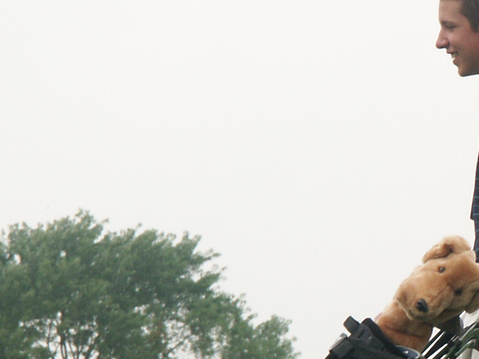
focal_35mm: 580
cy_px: 291
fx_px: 8025
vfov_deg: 2.6
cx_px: 592
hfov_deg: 3.4
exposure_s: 1/250
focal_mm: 50.69
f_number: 6.7
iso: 100
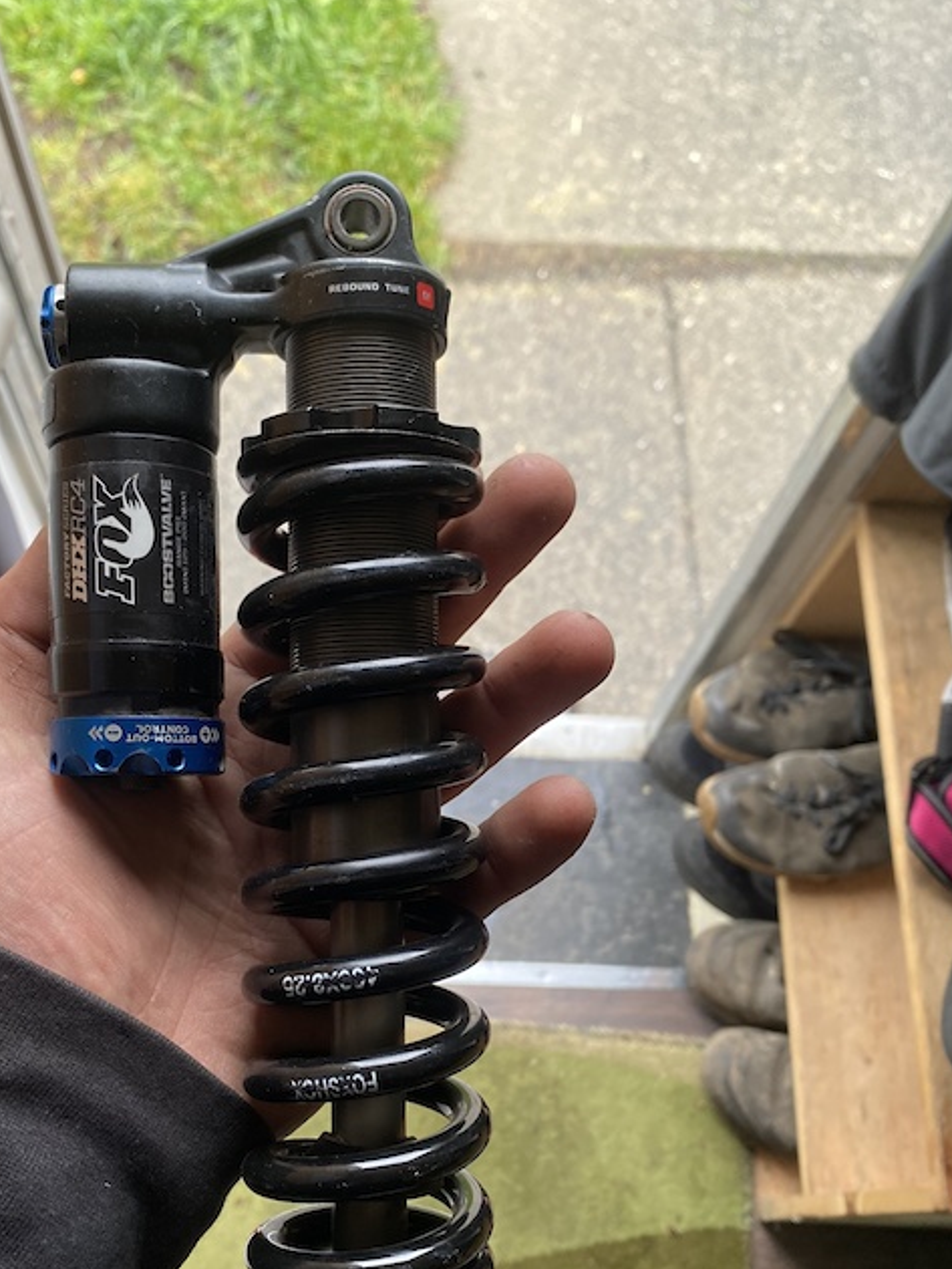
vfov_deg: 54.7
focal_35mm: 33
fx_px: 1209
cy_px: 794
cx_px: 388
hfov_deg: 42.8
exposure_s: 1/121
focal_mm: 4.25
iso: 80
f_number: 1.8
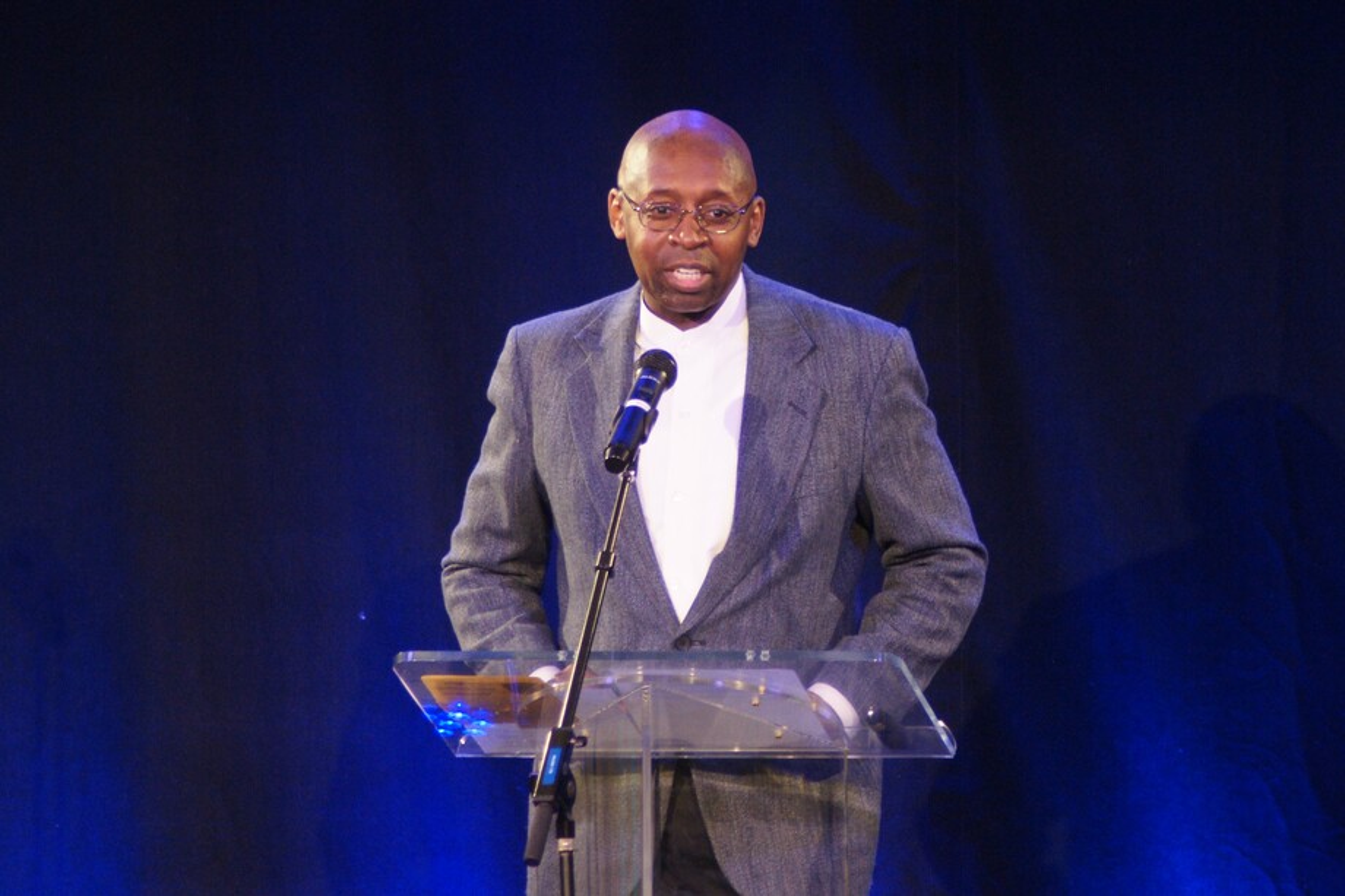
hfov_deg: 8.6
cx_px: 672
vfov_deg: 5.7
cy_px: 448
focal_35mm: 240
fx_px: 8964
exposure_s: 1/60
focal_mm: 160
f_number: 4.5
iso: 1000
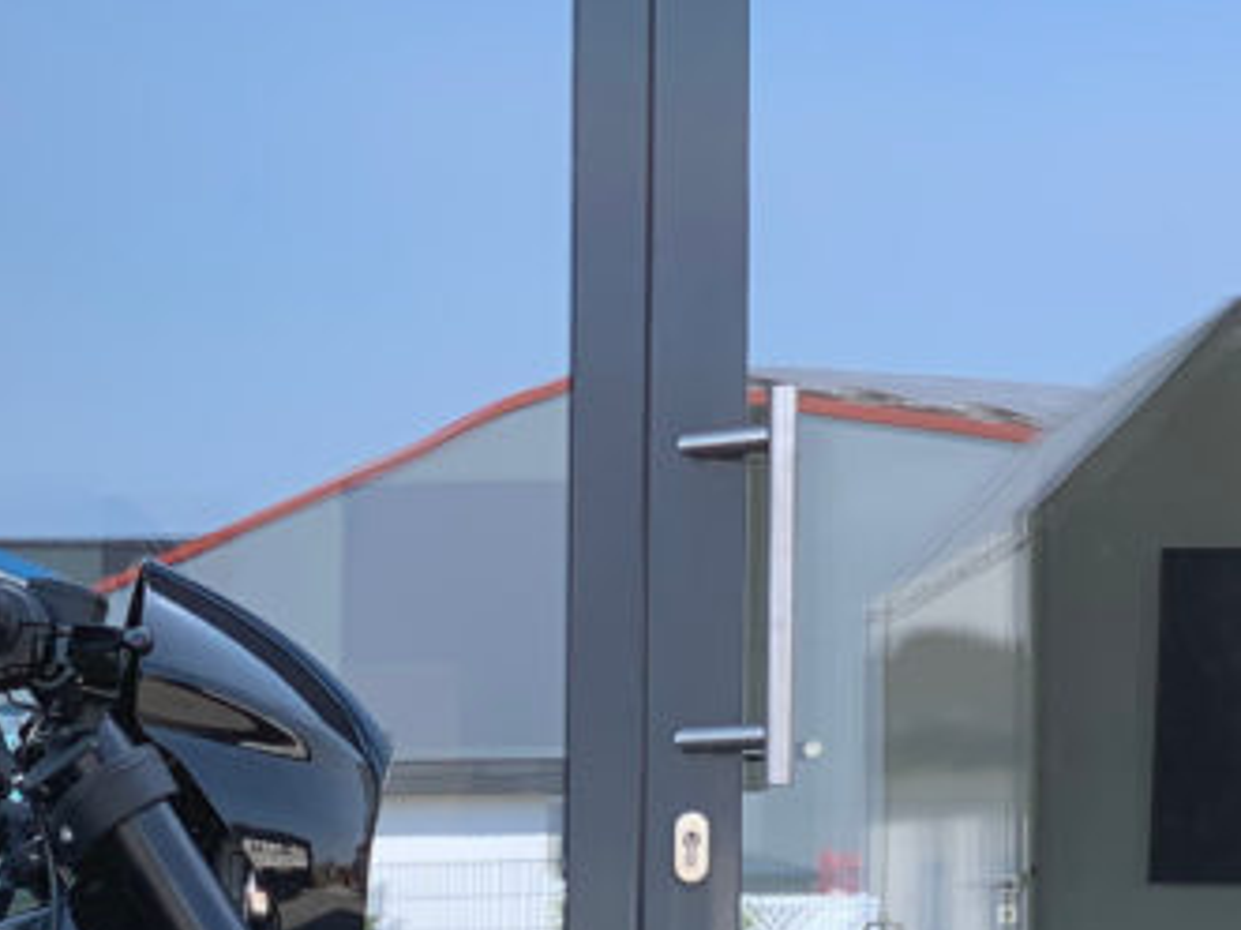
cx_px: -577
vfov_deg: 9.0
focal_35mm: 161
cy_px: 1402
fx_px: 5770
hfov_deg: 11.8
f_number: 2.4
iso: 16
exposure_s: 1/156
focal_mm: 6
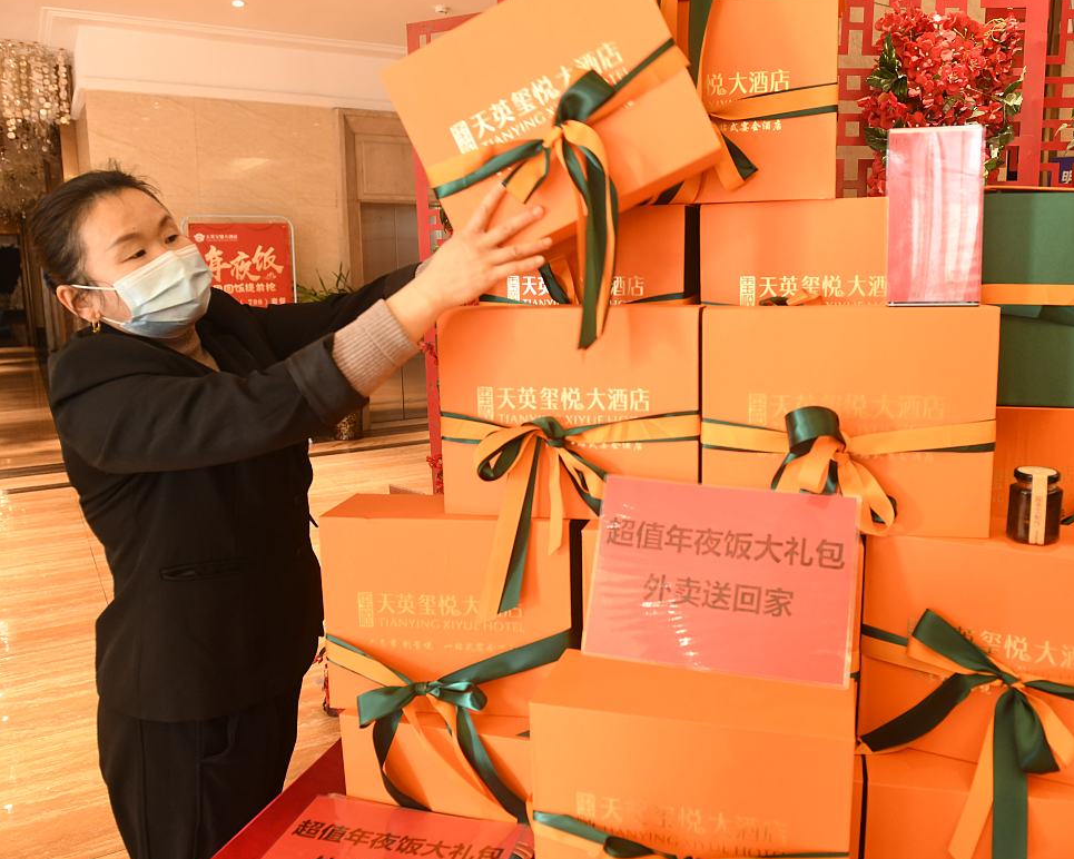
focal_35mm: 28
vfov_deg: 51.5
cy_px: 431
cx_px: 595
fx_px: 890
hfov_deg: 62.1
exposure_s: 1/80
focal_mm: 24
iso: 2000
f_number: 4.5
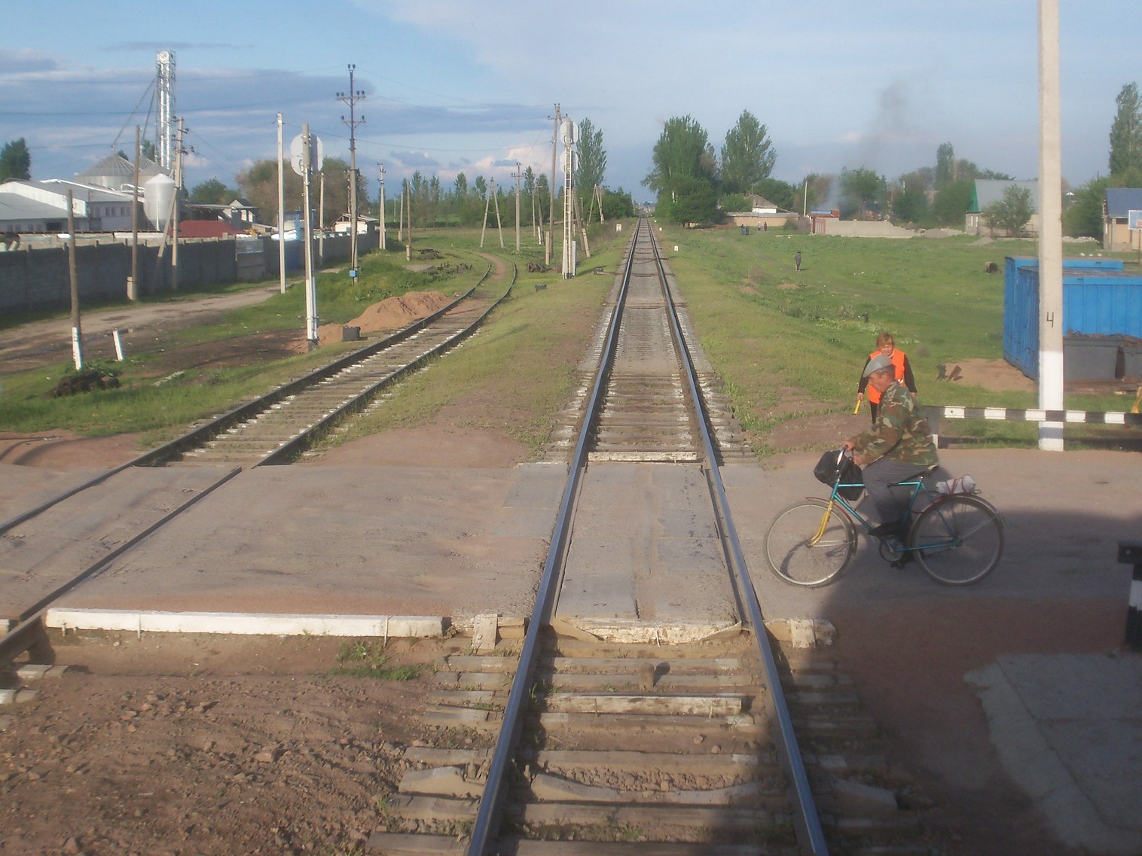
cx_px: 571
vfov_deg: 28.6
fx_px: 1683
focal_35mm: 51
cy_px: 428
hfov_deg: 37.5
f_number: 4.5
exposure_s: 1/250
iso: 80
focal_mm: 9.1
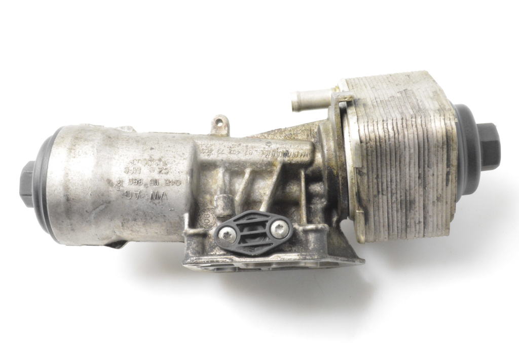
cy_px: 173
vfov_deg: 28.1
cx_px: 260
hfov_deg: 41.1
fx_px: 692
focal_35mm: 48
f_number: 7.1
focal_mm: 32
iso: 6400
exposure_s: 1/200
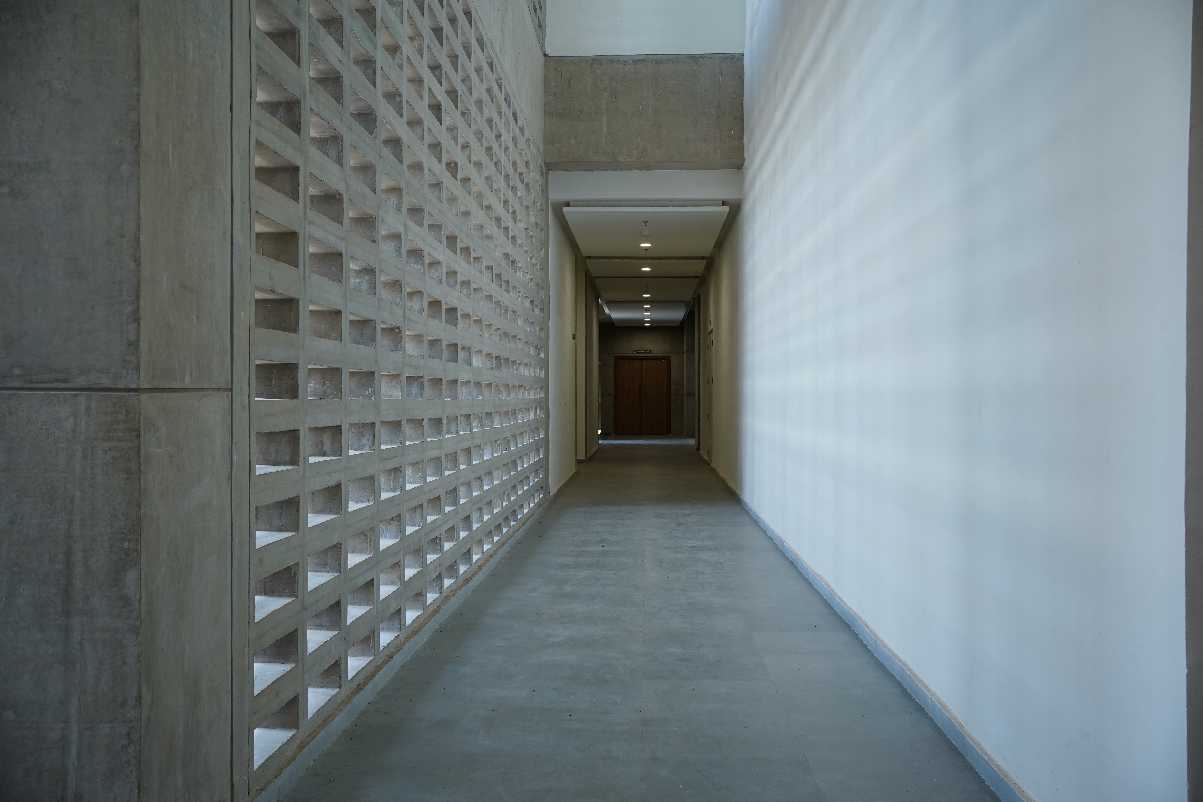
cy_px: 401
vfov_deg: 37.9
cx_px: 602
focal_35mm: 35
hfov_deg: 54.4
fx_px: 1169
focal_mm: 35
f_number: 10
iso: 800
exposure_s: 1/50
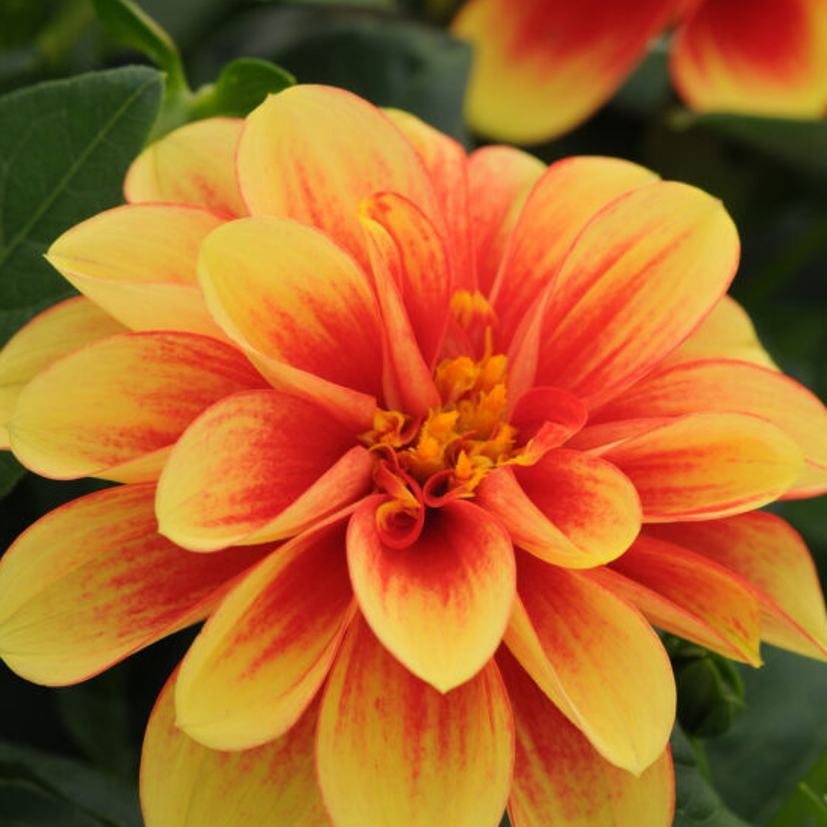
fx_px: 6779
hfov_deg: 7.0
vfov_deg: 7.0
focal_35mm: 251
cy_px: 491
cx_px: 414
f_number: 11
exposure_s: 1/80
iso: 200
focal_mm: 105
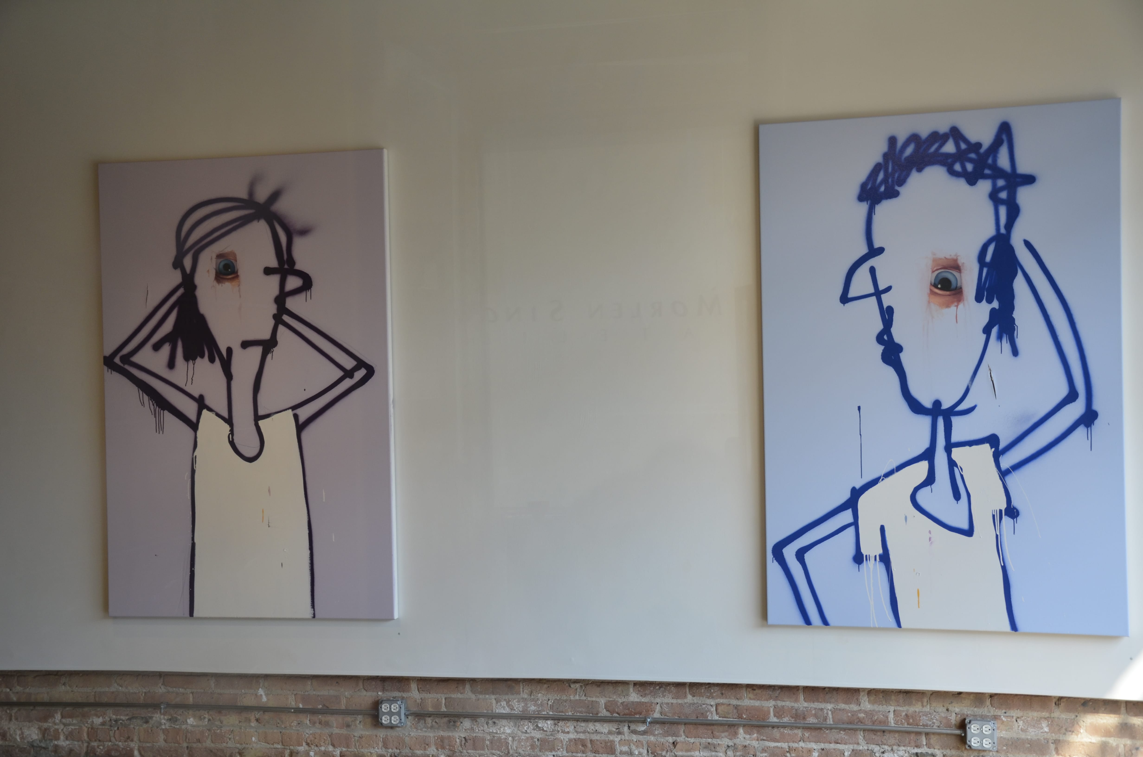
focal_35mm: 51
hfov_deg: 39.0
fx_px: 1616
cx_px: 572
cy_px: 378
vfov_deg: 26.4
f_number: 5
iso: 320
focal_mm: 34
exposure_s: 1/100
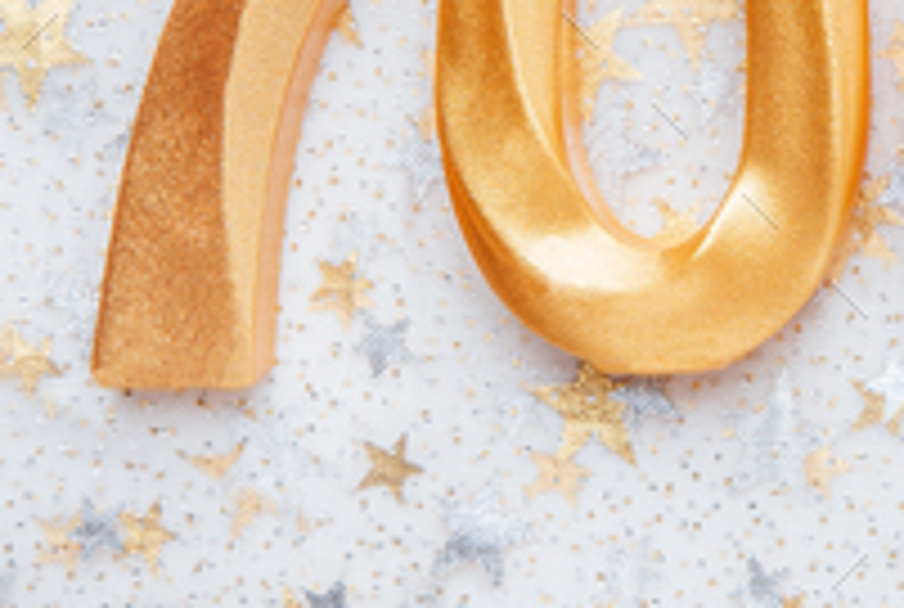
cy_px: -32
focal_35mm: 205
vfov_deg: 6.7
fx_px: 5159
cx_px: 962
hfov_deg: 9.9
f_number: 10
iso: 160
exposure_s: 1/125
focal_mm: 70
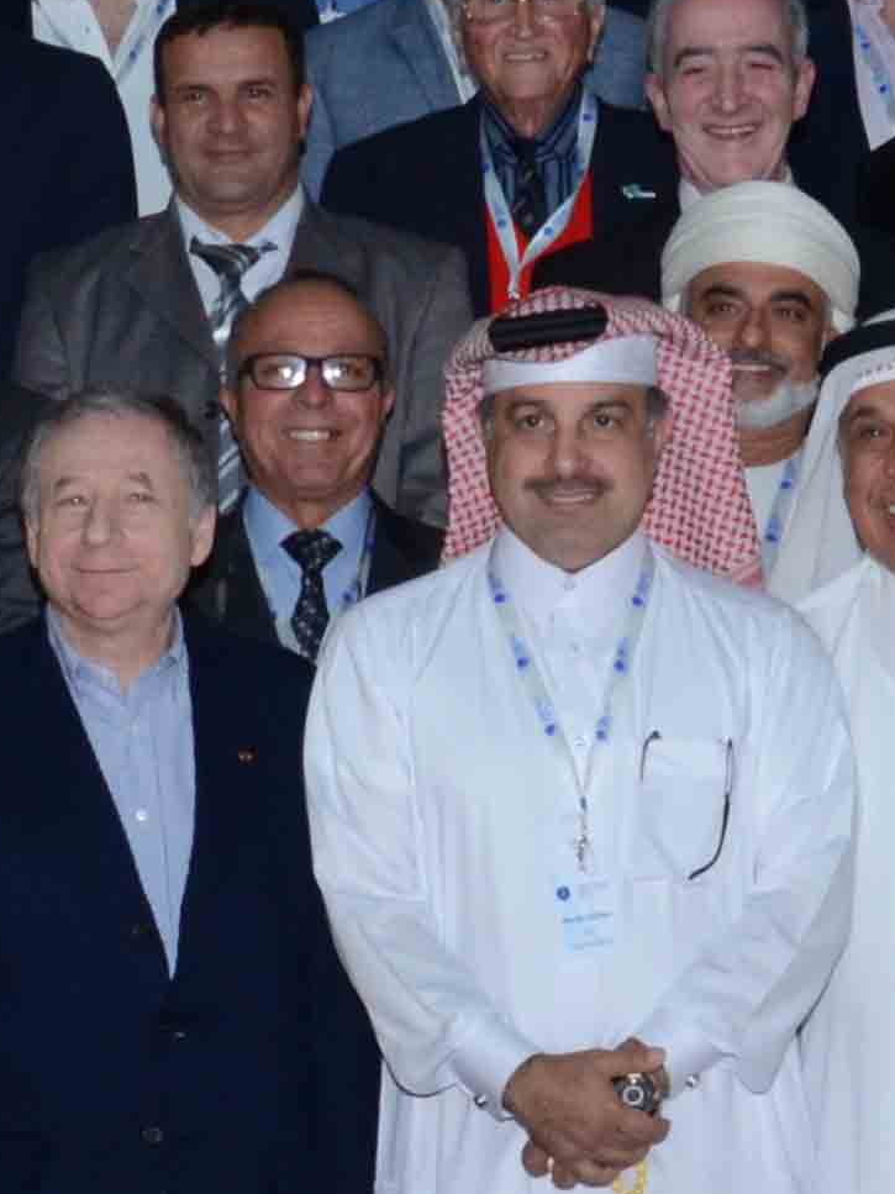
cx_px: 179
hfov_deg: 11.2
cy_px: 874
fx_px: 4552
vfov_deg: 14.9
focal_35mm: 132
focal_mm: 18
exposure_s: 1/80
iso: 1000
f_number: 8
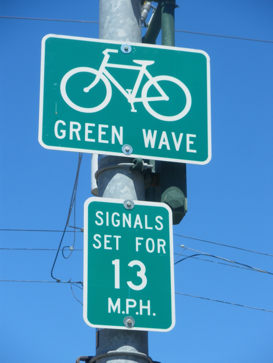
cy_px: 182
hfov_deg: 12.3
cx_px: 136
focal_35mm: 120
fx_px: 1262
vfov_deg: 16.4
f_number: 5.2
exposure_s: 1/320
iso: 64
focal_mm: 21.3
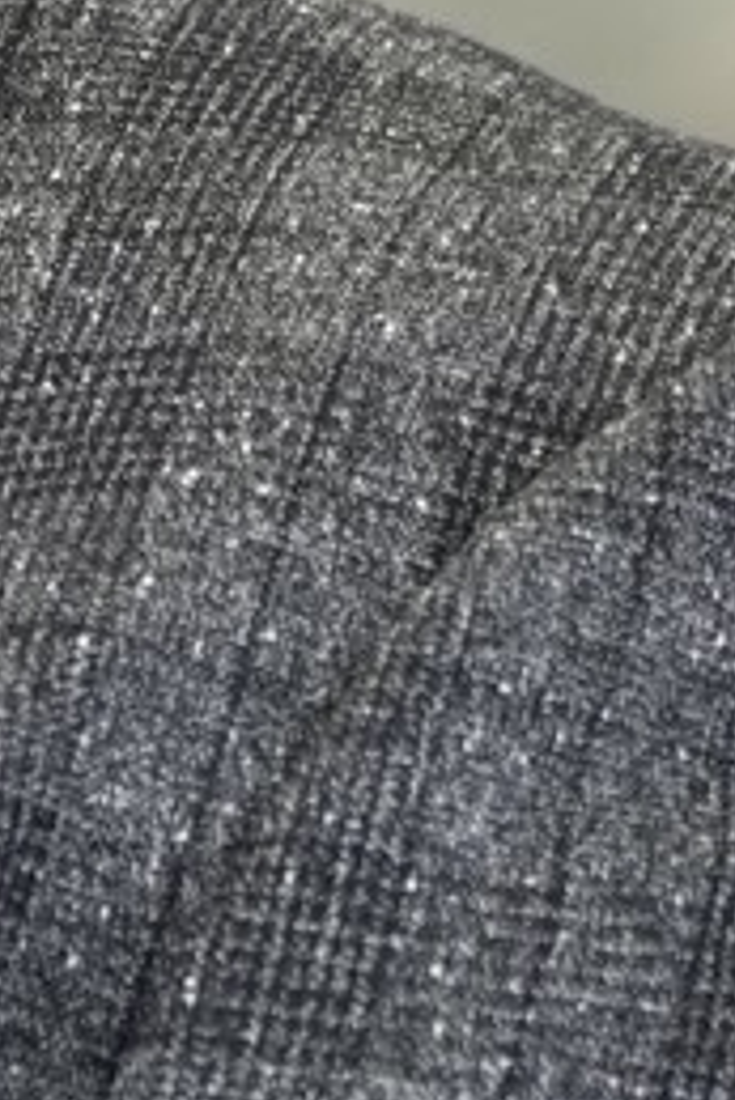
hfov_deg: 0.8
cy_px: 285
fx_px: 52815
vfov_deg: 1.2
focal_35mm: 1727
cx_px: -918
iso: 500
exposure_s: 1/250
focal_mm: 200
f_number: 2.8
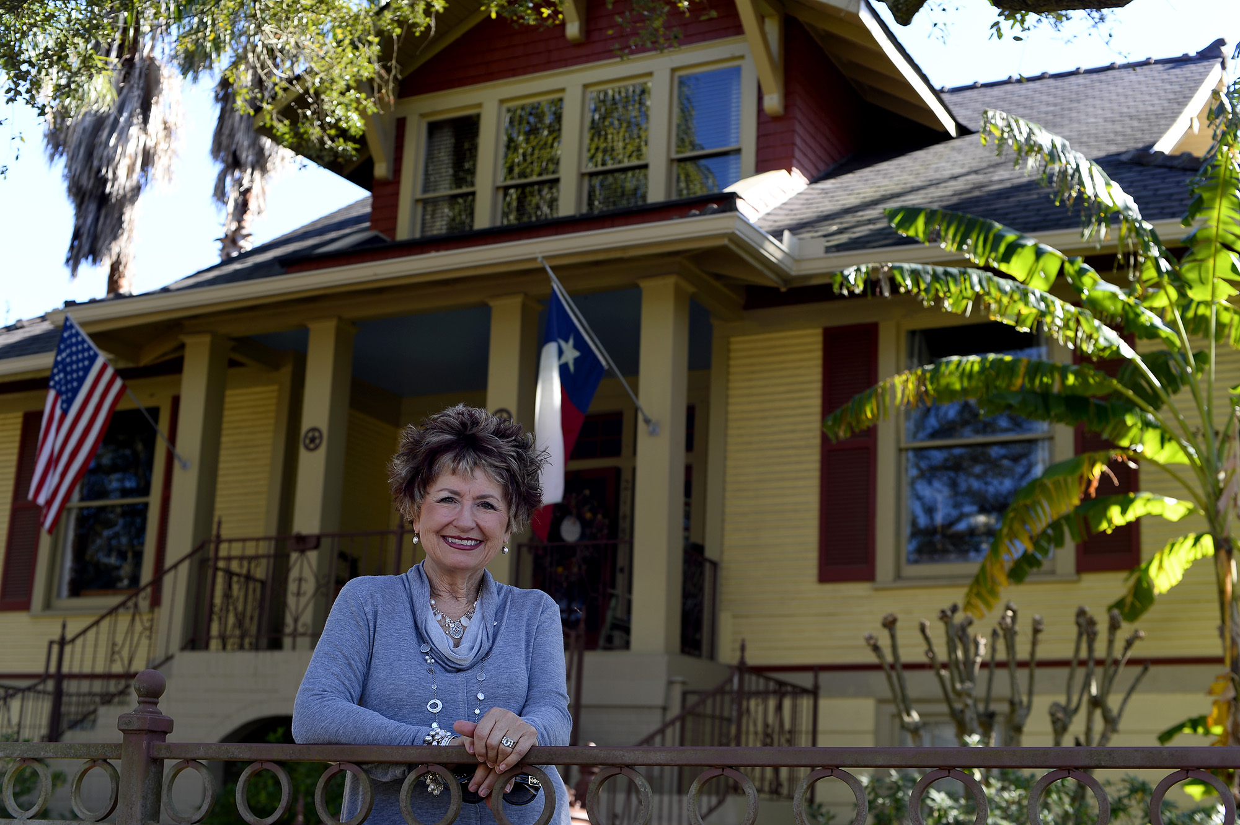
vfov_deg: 27.0
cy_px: 412
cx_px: 620
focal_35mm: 50
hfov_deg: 39.6
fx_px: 1721
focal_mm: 50
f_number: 5.6
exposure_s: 1/100
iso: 100
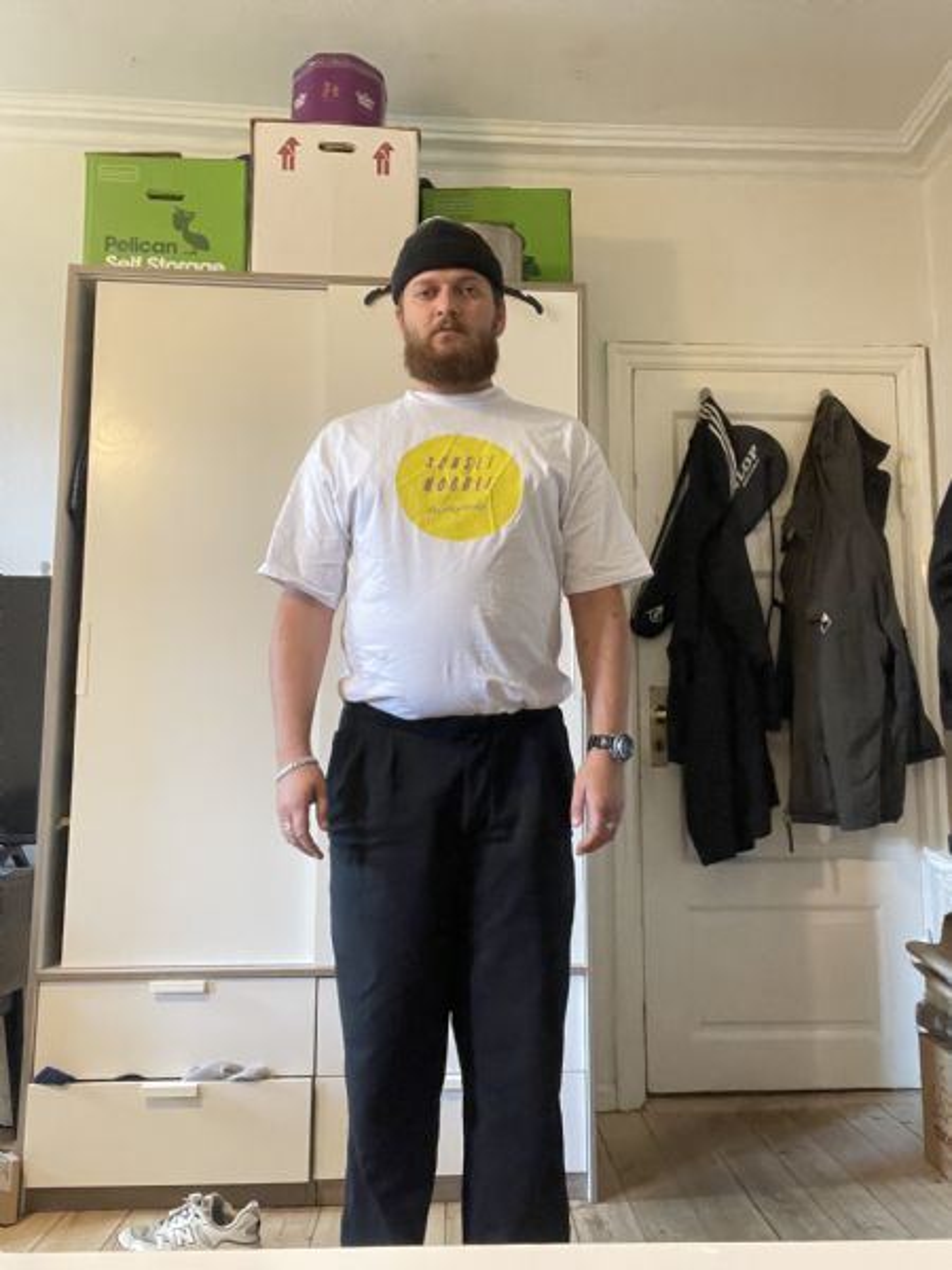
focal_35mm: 30
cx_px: 476
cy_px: 635
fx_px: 1100
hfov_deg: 46.8
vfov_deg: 60.0
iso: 640
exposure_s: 1/30
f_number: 2.2
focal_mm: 2.71
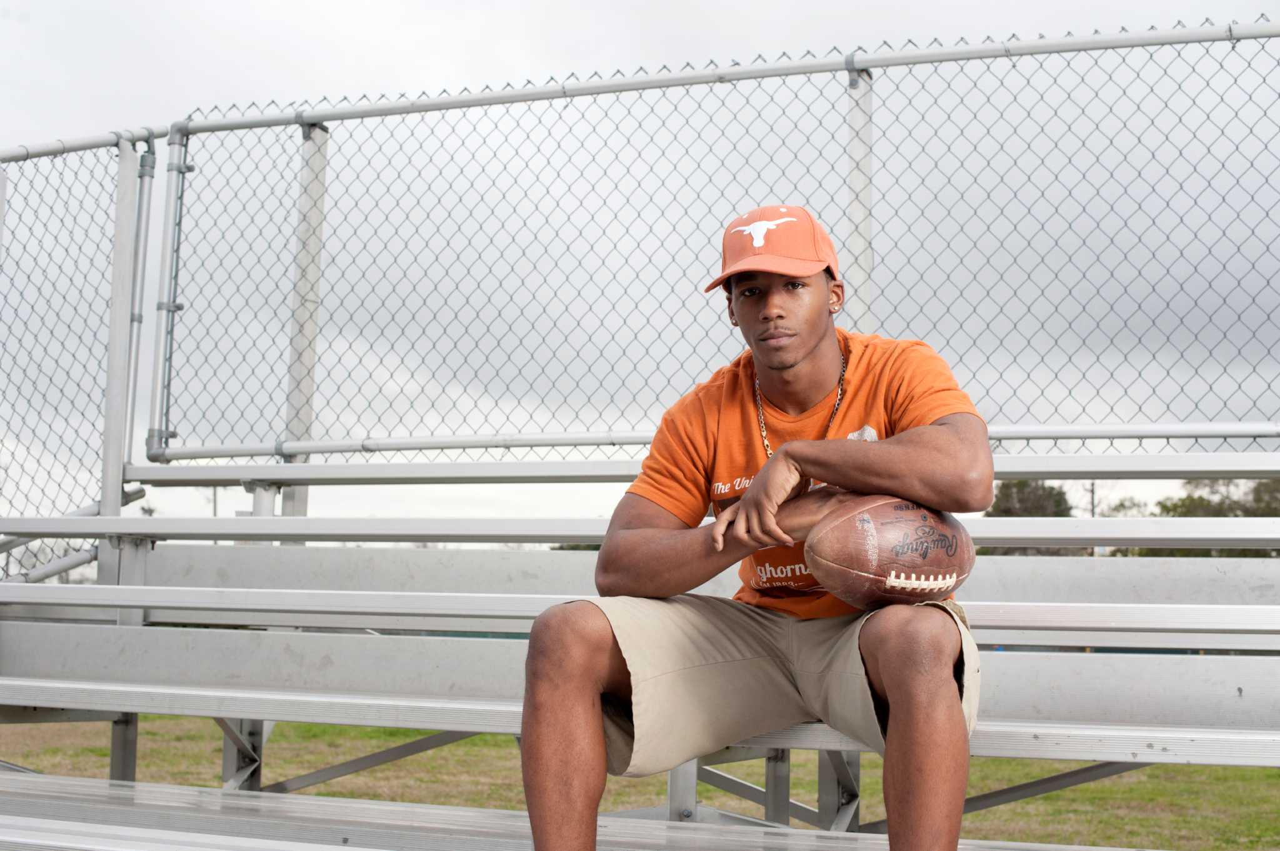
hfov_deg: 39.6
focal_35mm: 50
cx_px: 640
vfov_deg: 26.9
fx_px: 1776
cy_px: 426
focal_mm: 50
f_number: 6.3
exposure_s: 1/250
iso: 400
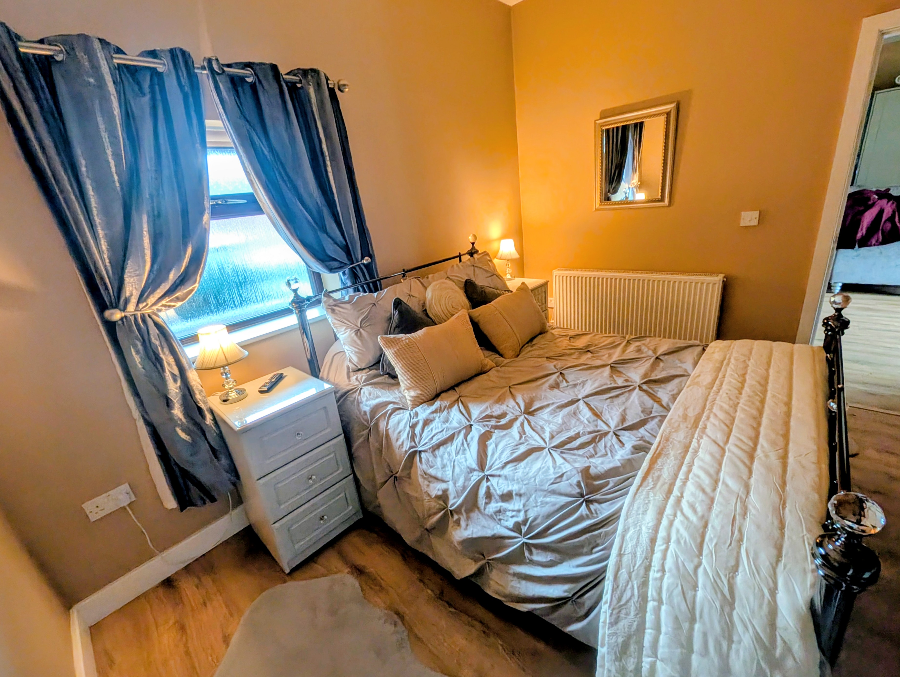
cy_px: 338
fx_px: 312
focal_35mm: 12
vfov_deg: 94.6
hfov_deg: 110.5
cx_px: 450
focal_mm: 2.02
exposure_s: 1/25
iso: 204
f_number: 1.7
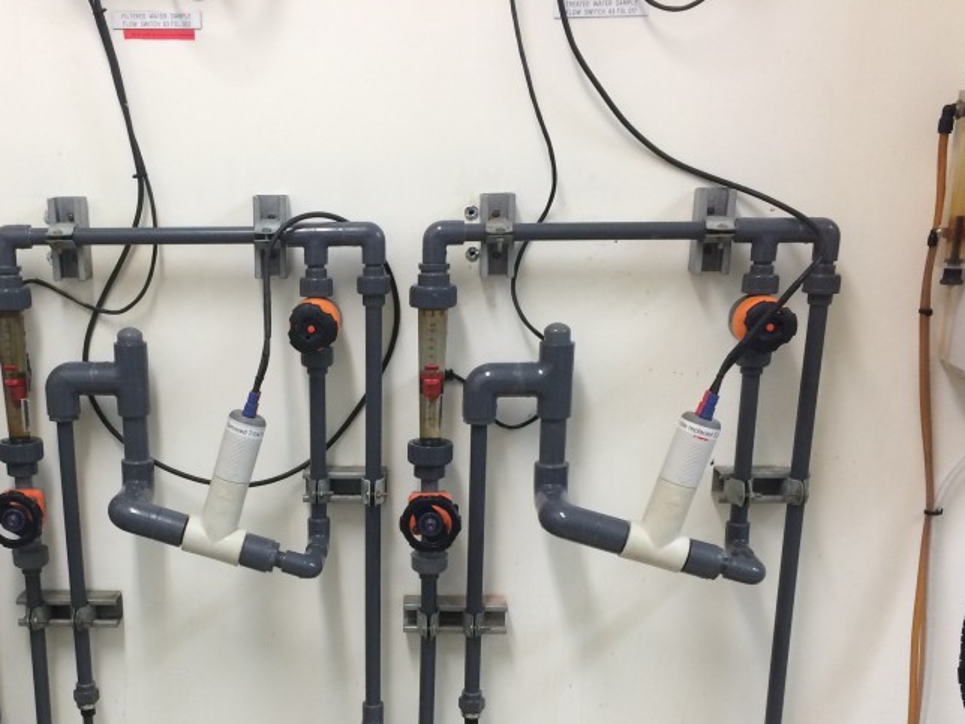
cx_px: 306
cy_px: 547
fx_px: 1254
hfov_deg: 41.4
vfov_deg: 31.6
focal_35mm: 45
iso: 64
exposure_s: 1/33
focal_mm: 4.15
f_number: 2.2
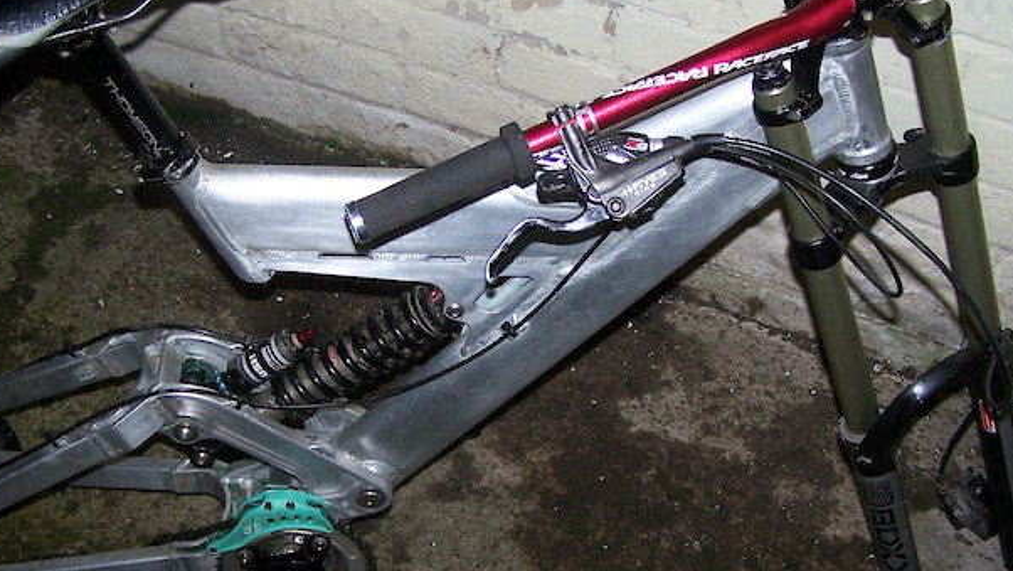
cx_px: 486
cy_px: 310
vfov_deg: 21.8
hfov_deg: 37.8
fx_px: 1478
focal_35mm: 55
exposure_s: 1/60
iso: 160
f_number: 2.8
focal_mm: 6.3
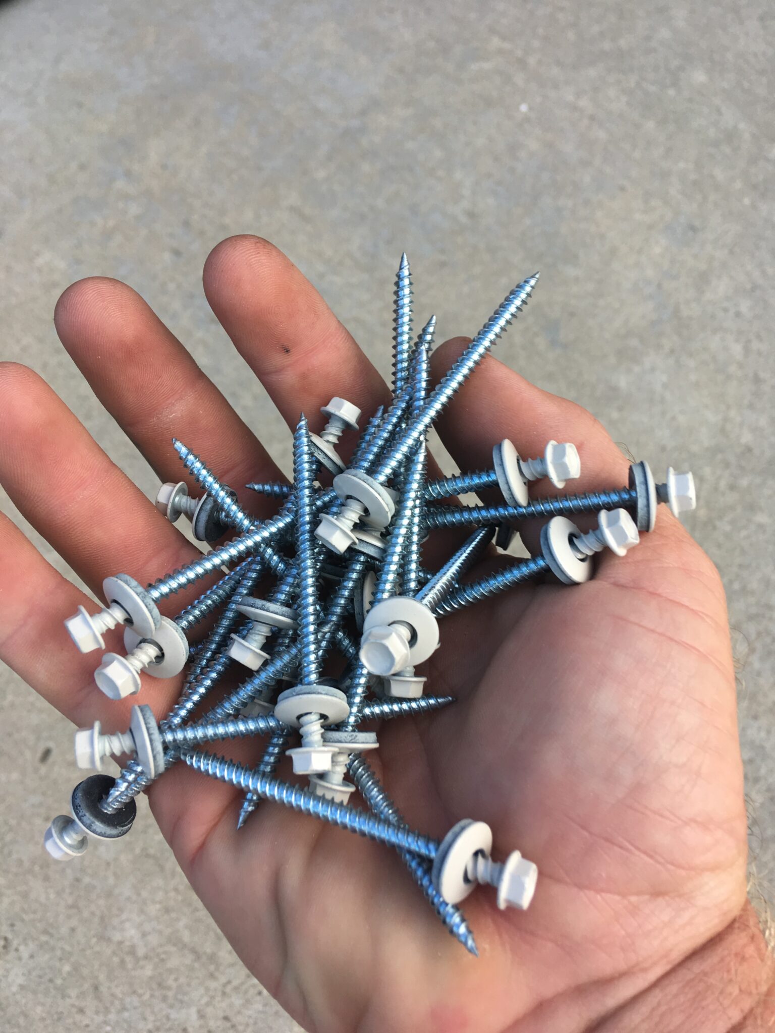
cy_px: 516
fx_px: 866
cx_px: 388
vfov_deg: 61.7
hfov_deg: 48.2
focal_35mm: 29
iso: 25
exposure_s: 1/120
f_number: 2.2
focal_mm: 4.15
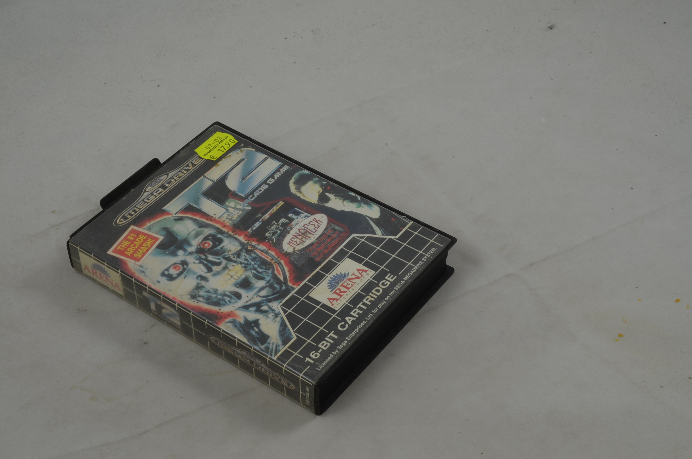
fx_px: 1151
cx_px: 346
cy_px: 230
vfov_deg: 22.5
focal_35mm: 60
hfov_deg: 33.5
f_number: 20
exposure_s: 1/3
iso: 100
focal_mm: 40
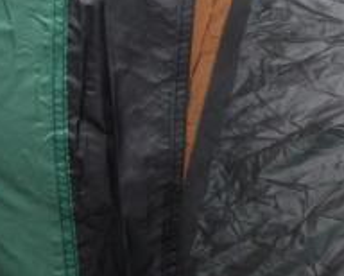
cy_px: 199
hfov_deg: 12.2
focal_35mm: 142
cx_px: 663
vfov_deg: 10.9
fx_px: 1447
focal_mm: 5.8
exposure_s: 1/80
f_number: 2.6
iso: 80
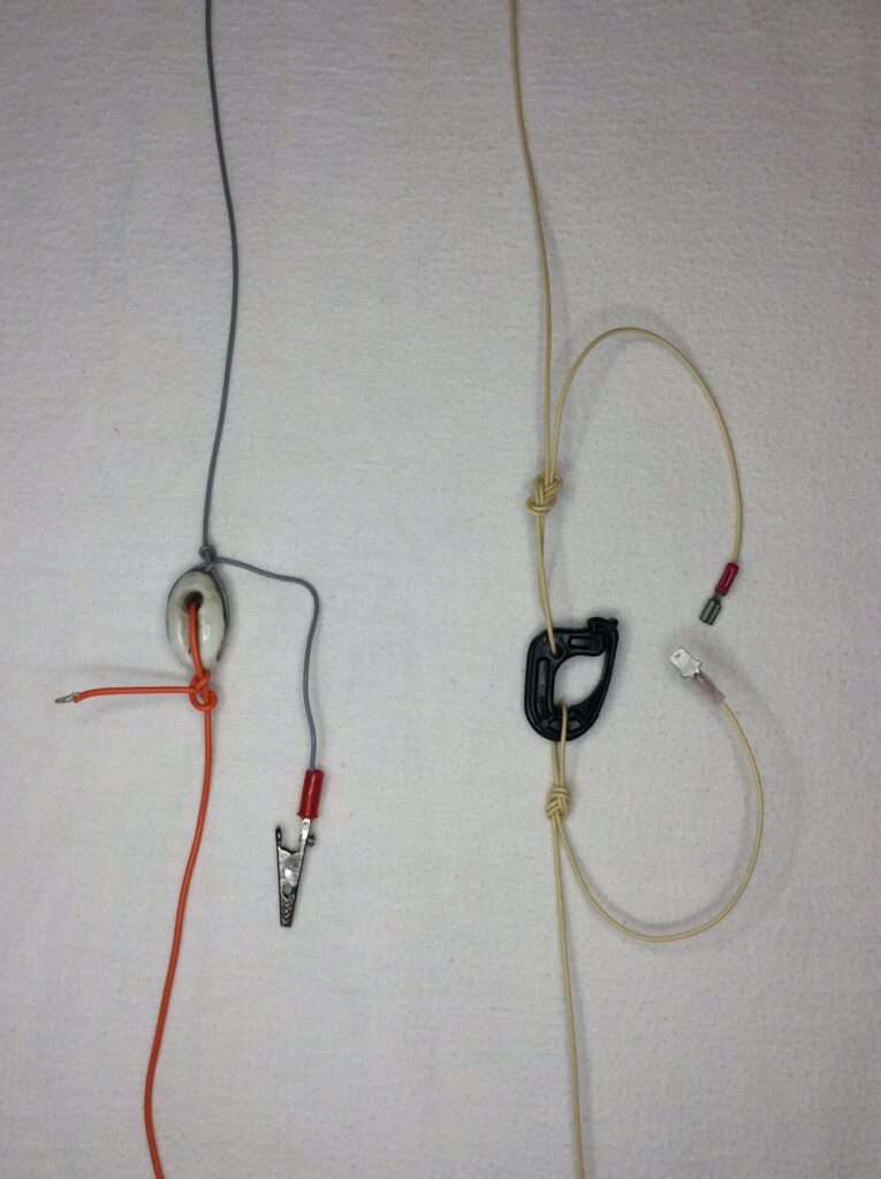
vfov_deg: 56.9
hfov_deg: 44.1
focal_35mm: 32
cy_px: 590
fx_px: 1089
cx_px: 440
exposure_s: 1/120
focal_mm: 3.3
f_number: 2.4
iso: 50
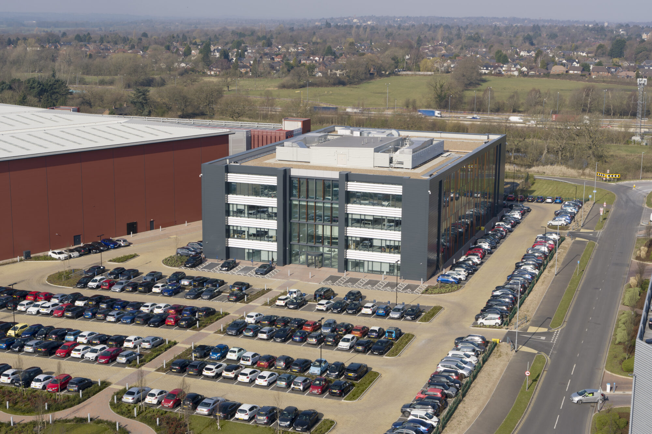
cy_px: 217
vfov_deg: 26.0
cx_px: 326
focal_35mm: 52
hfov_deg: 38.2
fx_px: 941
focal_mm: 35
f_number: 9
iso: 100
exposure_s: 1/30
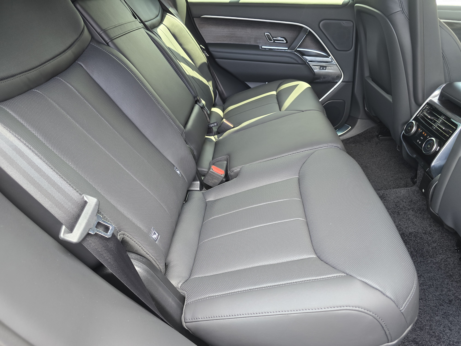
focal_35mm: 23
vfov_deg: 58.9
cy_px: 173
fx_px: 306
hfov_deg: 73.9
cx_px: 230
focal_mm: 6.3
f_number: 1.7
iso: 160
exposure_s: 1/120
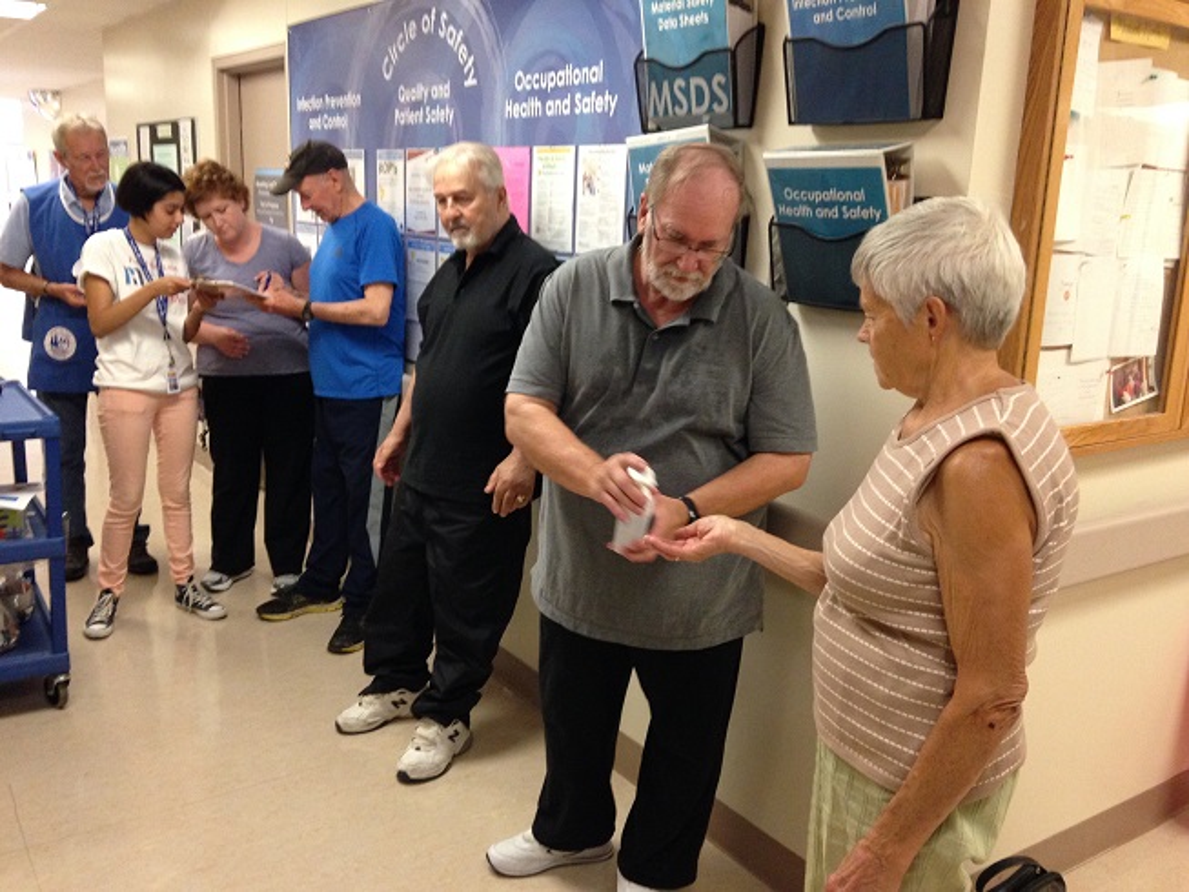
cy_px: 446
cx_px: 594
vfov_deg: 43.0
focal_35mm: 33
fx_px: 1134
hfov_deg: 55.3
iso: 250
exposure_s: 1/20
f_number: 2.4
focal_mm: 4.12
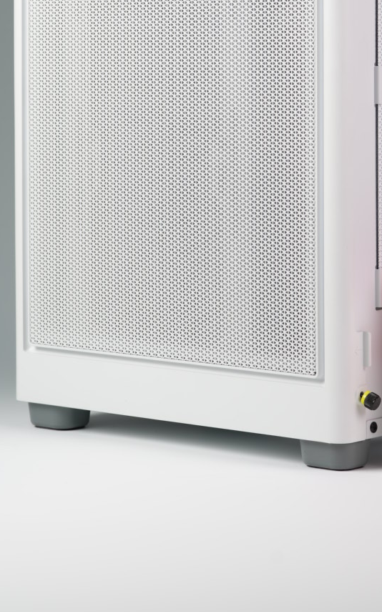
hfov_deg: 9.7
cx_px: 282
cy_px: 54
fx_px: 2250
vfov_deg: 15.3
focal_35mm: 135
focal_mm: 70
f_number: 8
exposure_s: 1/250
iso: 100
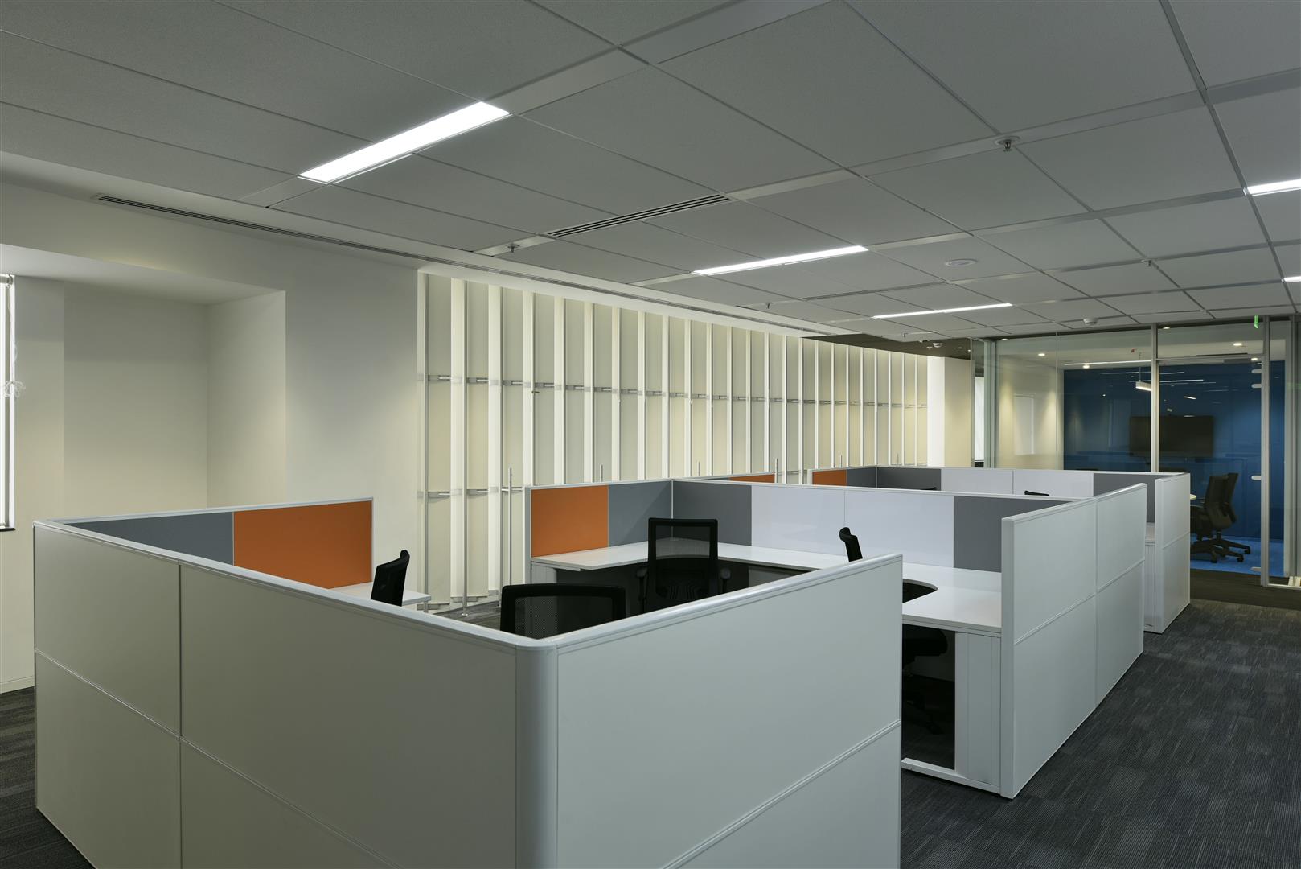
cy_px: 434
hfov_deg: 76.1
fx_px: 831
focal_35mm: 23
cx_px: 650
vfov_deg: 55.1
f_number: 7.1
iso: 31
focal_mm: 23
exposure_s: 1/13
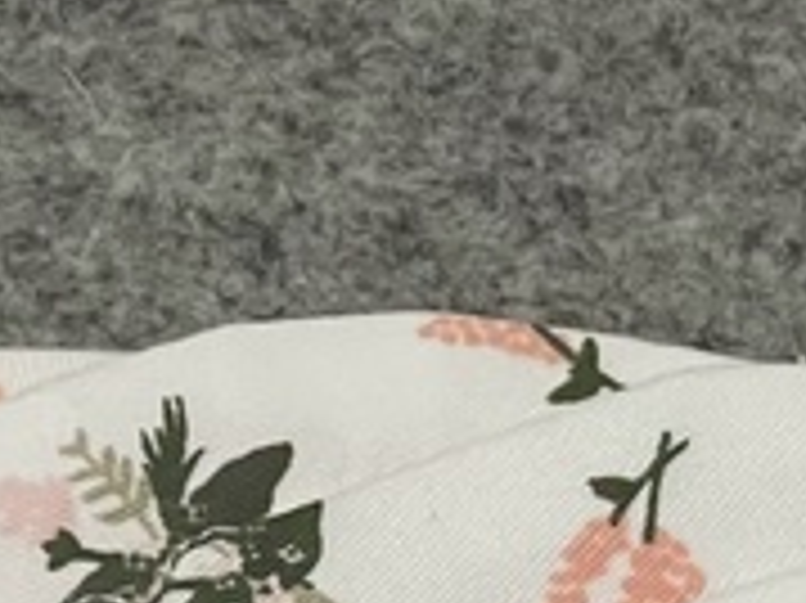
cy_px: 1580
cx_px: 371
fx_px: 8377
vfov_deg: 4.0
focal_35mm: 360
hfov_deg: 5.5
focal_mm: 7.5
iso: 400
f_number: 2.2
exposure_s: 1/60
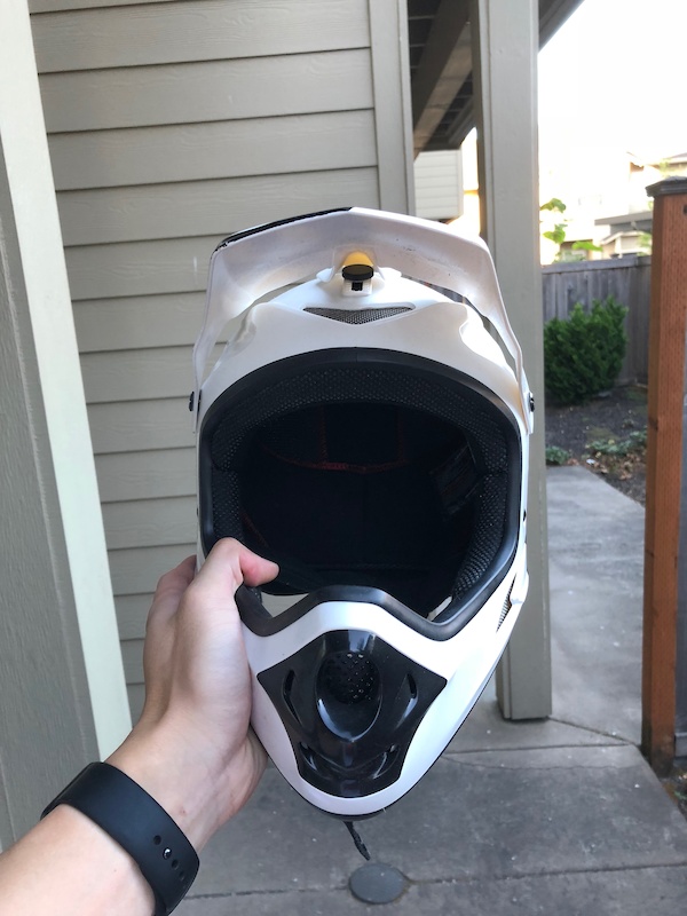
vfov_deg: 63.4
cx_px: 344
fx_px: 741
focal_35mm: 28
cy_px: 458
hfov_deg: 49.7
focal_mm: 4
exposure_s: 1/30
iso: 25
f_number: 1.8
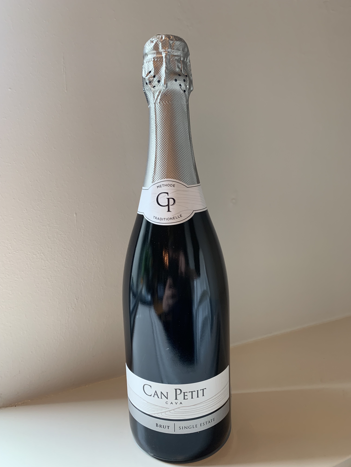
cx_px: 176
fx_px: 352
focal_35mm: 26
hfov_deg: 53.1
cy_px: 234
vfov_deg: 67.3
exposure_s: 1/88
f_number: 1.8
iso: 100
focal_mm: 4.25
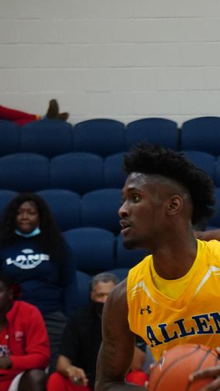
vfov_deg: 7.7
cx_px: 236
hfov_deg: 4.3
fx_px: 2904
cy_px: 352
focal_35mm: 280
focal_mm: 91
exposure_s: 1/500
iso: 5000
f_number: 5.6
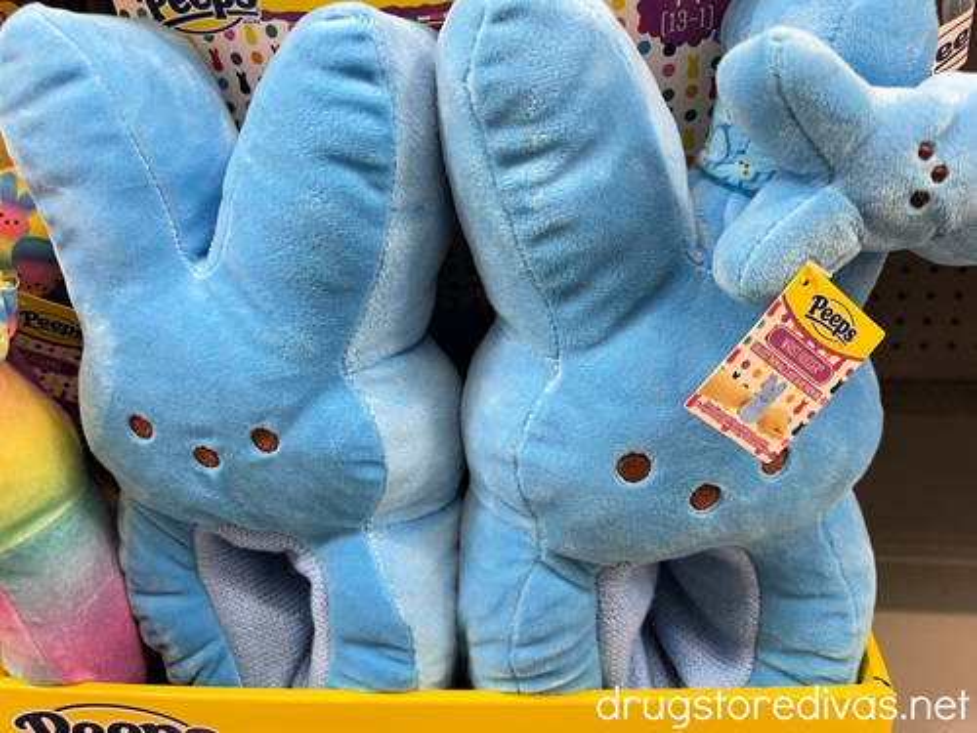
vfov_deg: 54.9
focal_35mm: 25
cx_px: 488
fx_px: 706
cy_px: 366
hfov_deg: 69.4
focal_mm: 5.1
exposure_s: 1/60
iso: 125
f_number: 1.6
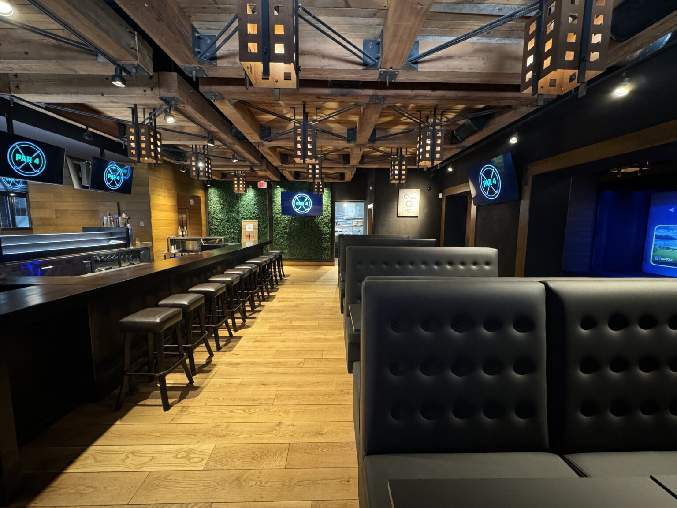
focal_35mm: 14
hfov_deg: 102.1
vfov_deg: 85.7
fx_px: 274
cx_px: 338
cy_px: 254
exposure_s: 1/40
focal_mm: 2.22
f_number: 2.2
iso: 800
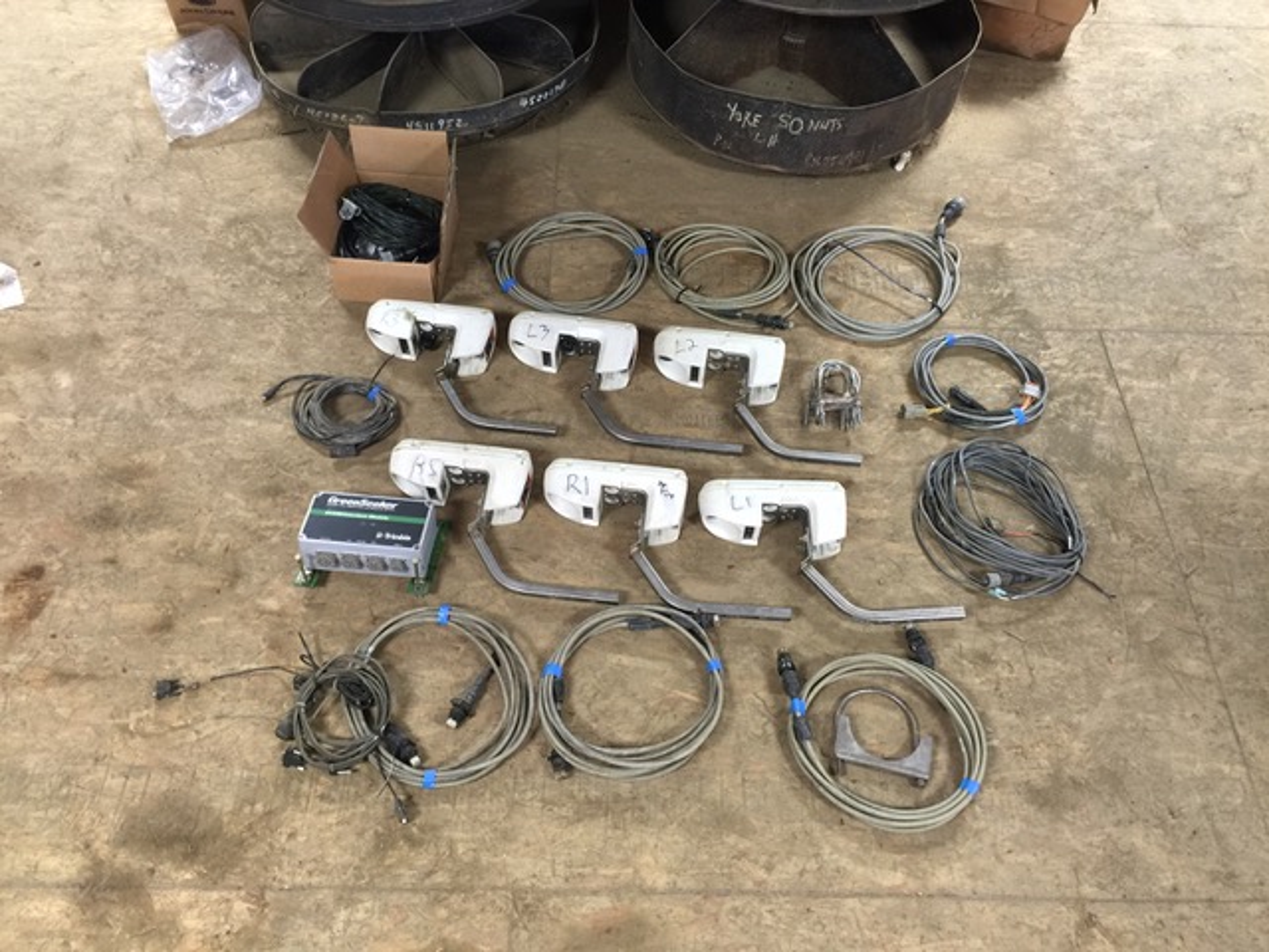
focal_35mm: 29
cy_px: 476
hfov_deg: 61.7
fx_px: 1063
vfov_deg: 48.2
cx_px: 634
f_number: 2.2
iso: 40
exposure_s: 1/15
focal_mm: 4.15
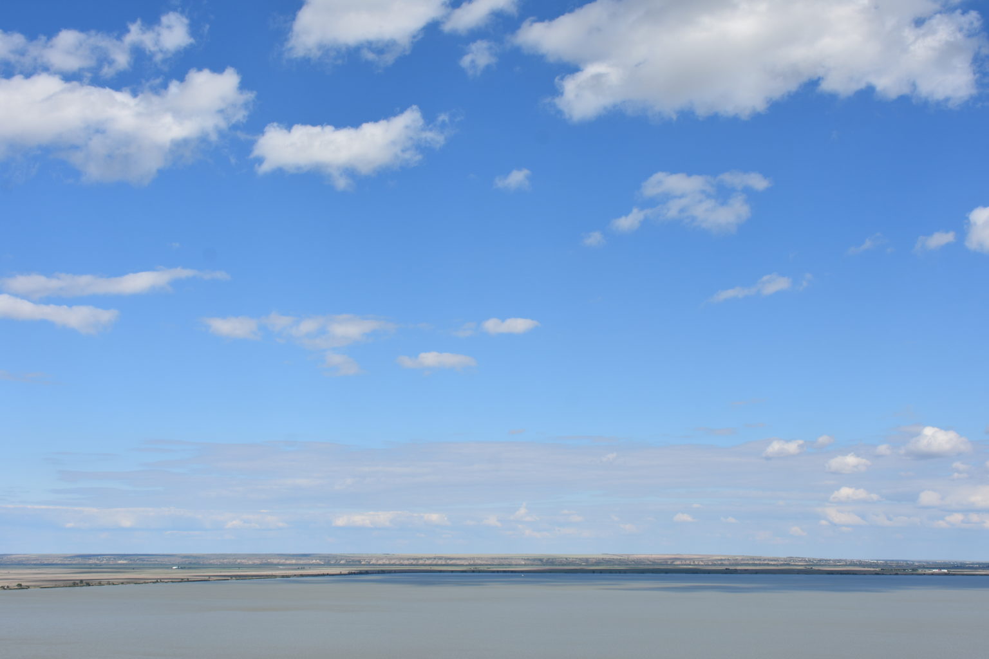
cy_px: 330
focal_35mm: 39
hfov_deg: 49.6
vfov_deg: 34.2
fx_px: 1071
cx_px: 494
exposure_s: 1/500
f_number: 8
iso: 110
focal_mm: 26
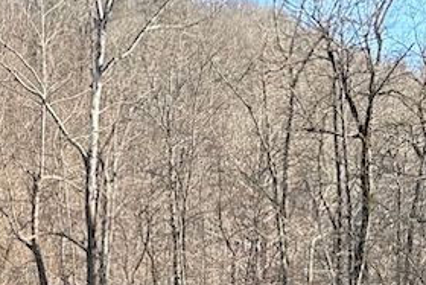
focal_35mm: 89
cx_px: 21
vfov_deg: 13.9
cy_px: 495
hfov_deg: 22.2
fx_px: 1054
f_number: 1.78
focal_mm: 6.76
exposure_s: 1/1032
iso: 80
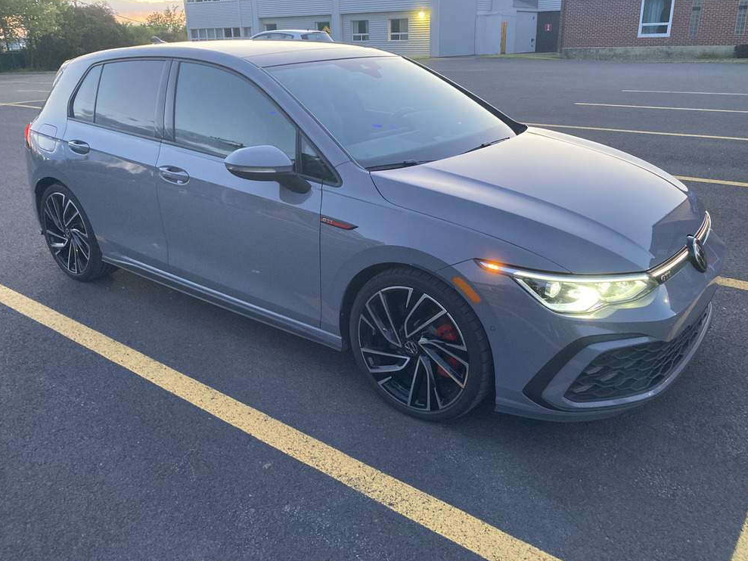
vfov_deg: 48.2
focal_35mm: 29
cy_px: 281
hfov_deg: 61.6
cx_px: 383
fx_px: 627
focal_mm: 3.99
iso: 320
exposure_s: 1/50
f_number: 1.8
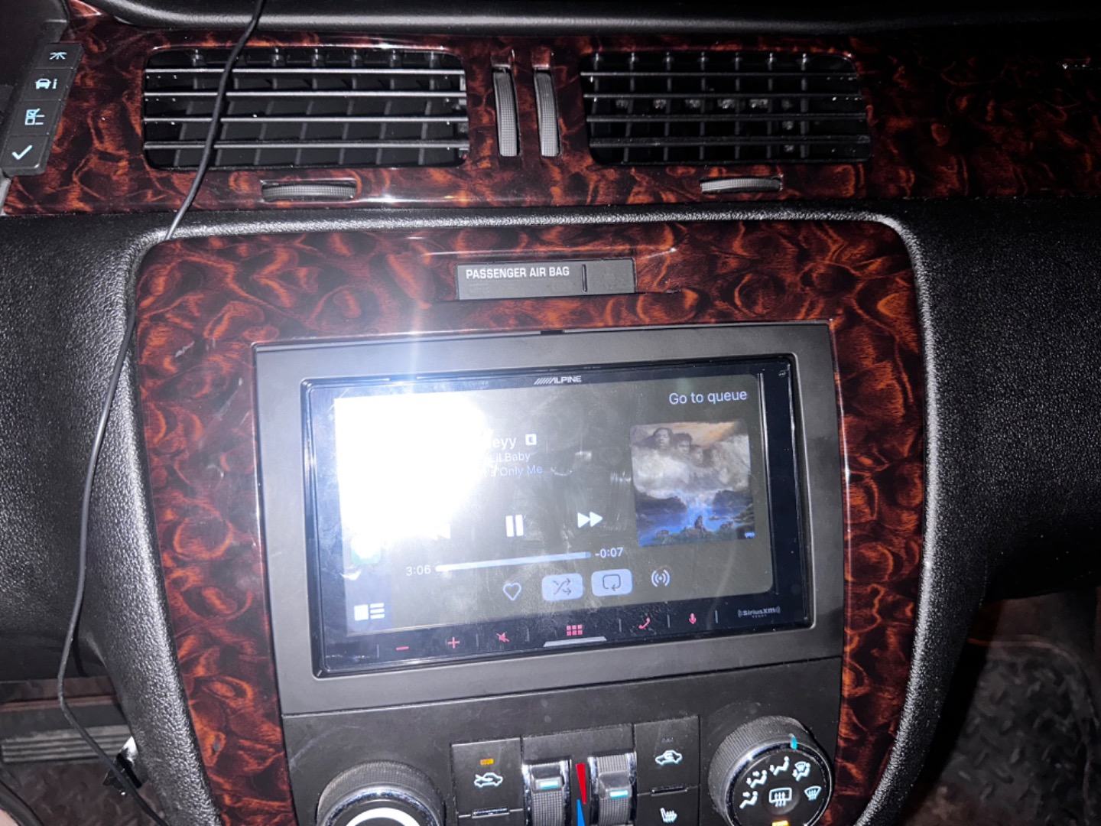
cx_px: 550
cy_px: 413
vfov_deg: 56.8
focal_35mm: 24
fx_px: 763
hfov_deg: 71.6
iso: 80
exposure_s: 1/33
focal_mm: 6.86
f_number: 1.78
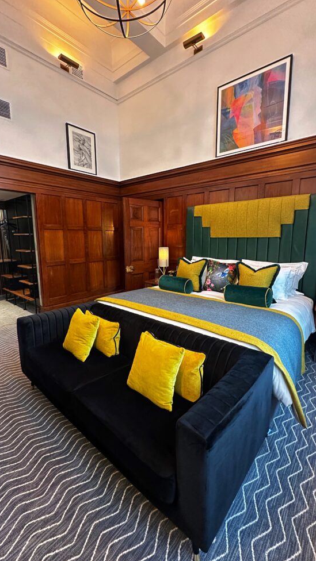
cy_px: 275
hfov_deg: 67.1
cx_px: 160
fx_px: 238
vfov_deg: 99.4
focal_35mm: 16
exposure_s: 1/50
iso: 640
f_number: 2.2
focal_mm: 2.22
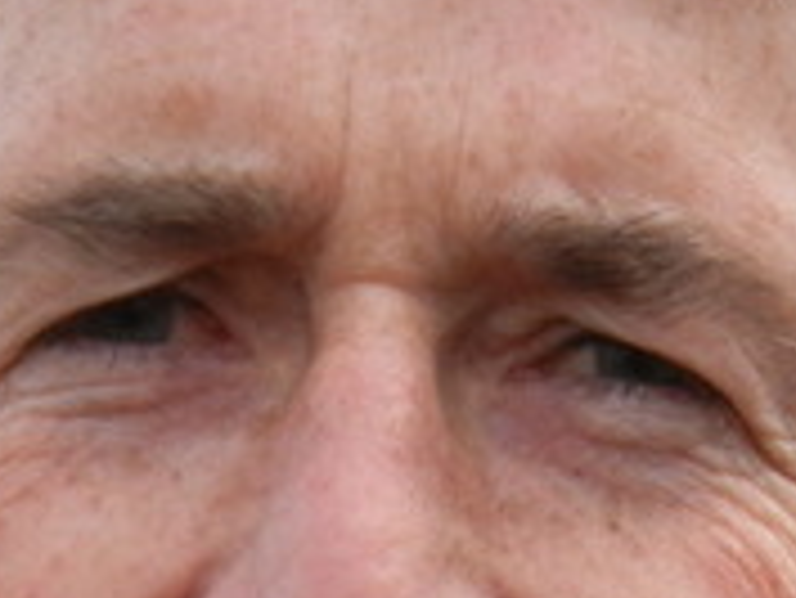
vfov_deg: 1.3
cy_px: 506
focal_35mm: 1172
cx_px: 427
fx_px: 26969
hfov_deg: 1.7
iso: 80
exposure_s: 1/125
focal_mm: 53.14
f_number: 4.1
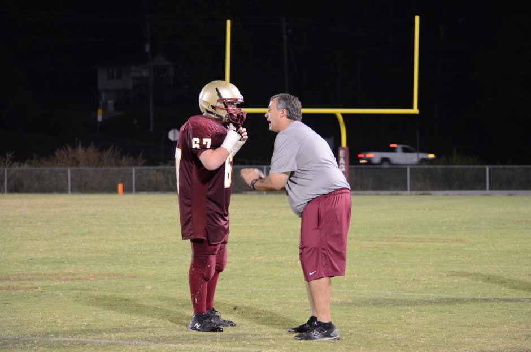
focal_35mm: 128
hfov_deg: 16.1
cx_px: 266
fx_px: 1876
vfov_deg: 10.7
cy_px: 176
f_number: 4.5
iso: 1600
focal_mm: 85
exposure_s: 1/30
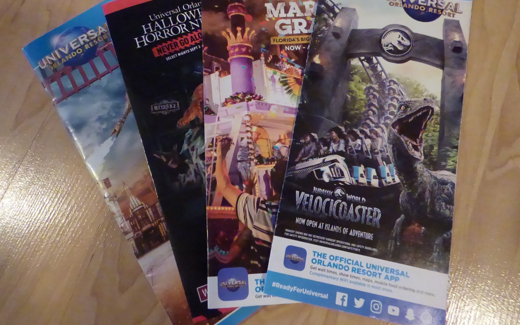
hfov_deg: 79.6
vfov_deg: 54.9
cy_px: 145
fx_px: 312
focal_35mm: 22
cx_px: 253
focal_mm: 3.58
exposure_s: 1/60
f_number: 2.8
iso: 2500
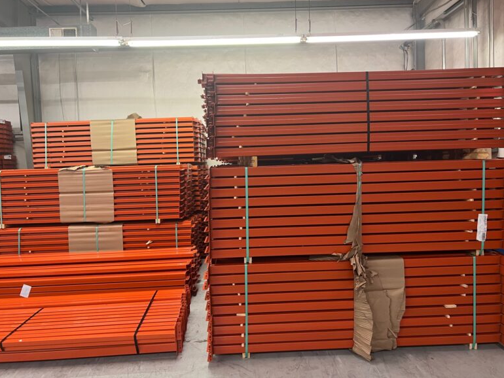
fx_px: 393
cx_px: 254
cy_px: 182
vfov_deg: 51.4
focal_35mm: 27
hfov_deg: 65.3
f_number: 1.5
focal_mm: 5.7
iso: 200
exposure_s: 1/60
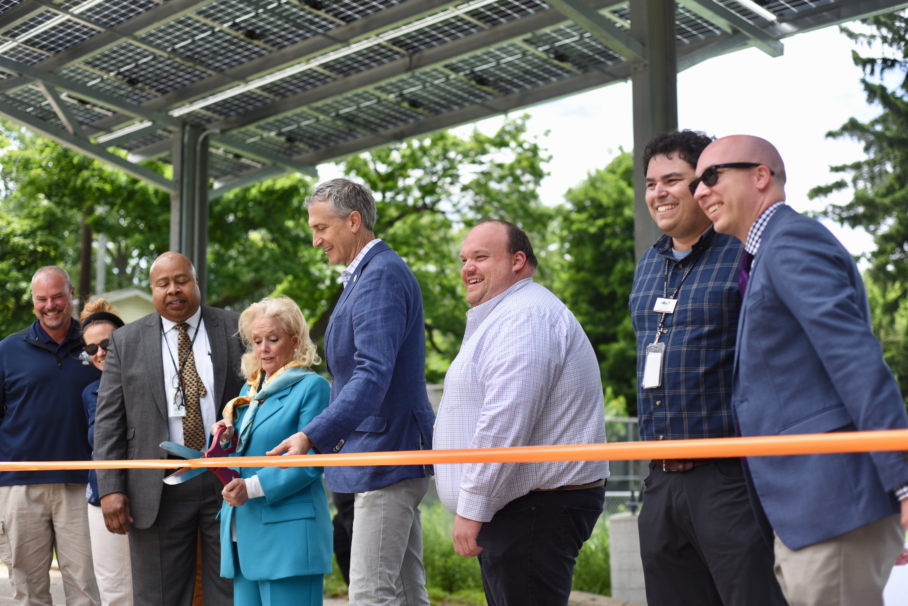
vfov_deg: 27.0
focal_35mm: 50
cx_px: 454
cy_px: 303
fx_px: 1262
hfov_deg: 39.6
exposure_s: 1/1000
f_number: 2.8
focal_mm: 50
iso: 100
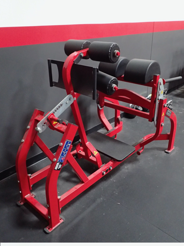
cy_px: 123
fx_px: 213
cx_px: 92
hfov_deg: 46.8
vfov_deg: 60.0
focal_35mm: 30
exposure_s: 1/30
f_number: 2.3
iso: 800
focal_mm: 5.5
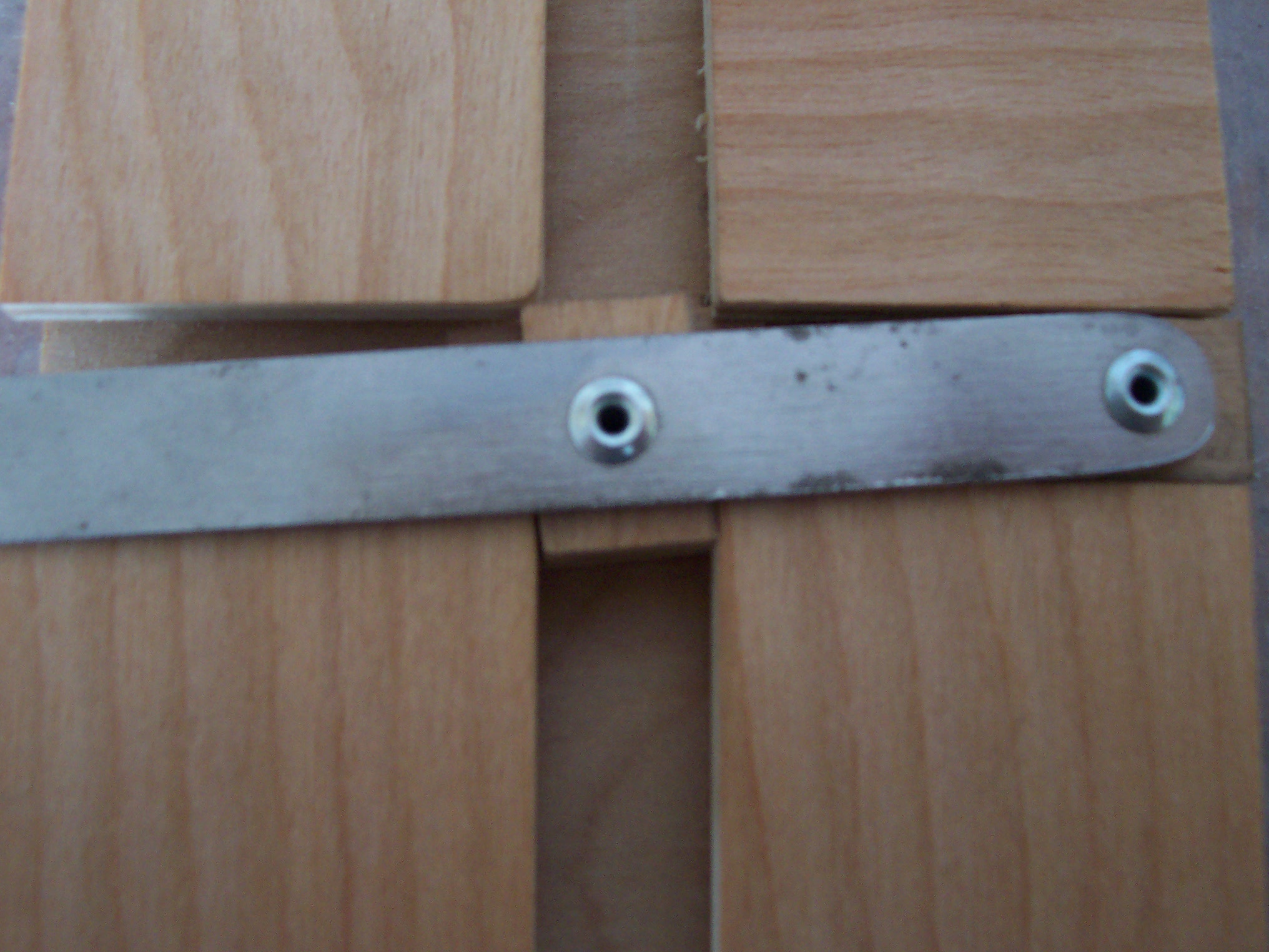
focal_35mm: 37
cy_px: 476
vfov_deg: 38.7
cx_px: 634
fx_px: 1356
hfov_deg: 50.1
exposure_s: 1/15
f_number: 2.8
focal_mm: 5.6
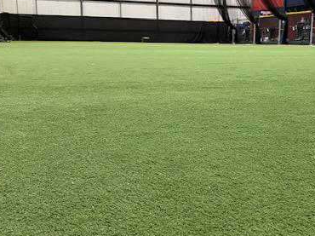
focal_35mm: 45
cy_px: 123
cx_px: 222
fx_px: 409
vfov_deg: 32.1
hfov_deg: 41.3
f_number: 1.8
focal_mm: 4.25
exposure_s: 1/30
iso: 500
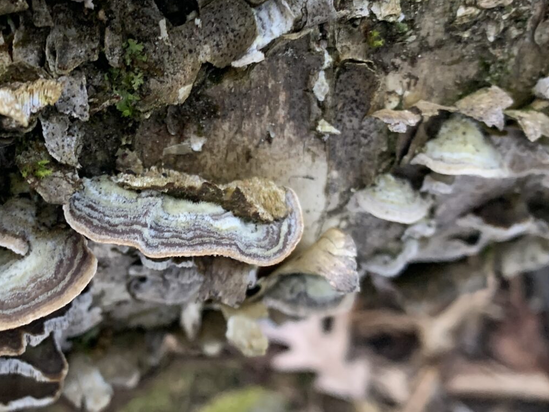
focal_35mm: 53
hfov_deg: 35.2
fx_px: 841
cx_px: 120
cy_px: 176
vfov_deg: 27.5
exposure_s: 1/60
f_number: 1.8
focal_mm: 4.25
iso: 200
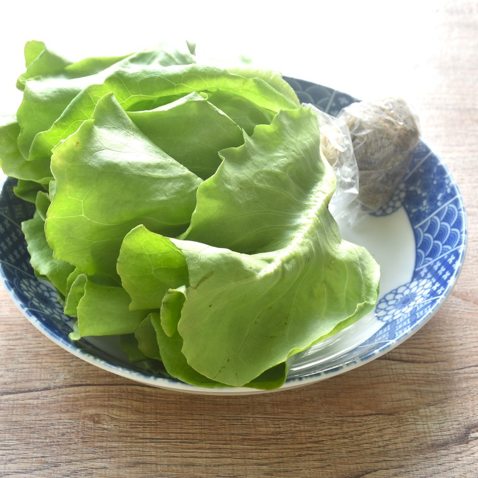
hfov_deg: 27.7
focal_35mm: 62
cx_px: 209
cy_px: 238
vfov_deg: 27.7
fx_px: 969
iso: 100
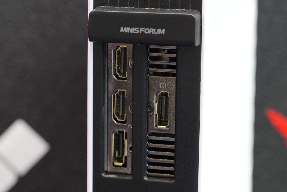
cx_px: 141
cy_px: 91
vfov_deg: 12.7
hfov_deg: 19.0
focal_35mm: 108
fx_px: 859
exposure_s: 1/160
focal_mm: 49
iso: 2500
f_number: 4
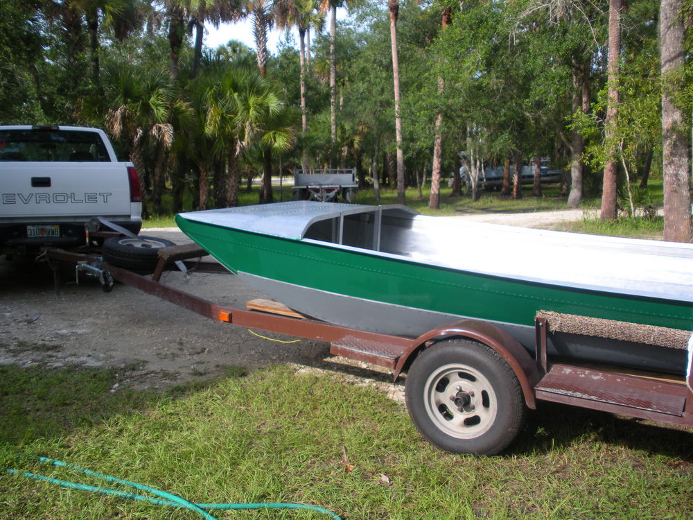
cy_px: 260
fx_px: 721
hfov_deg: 51.4
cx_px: 346
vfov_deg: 39.7
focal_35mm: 36
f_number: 3.5
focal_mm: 6.3
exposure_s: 1/236
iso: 64
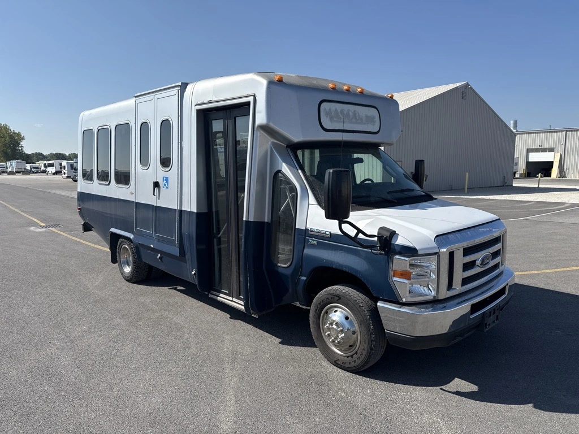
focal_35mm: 24
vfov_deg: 56.8
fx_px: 401
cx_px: 290
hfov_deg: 71.6
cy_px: 217
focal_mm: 6.76
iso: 80
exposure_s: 1/4975
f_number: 1.78
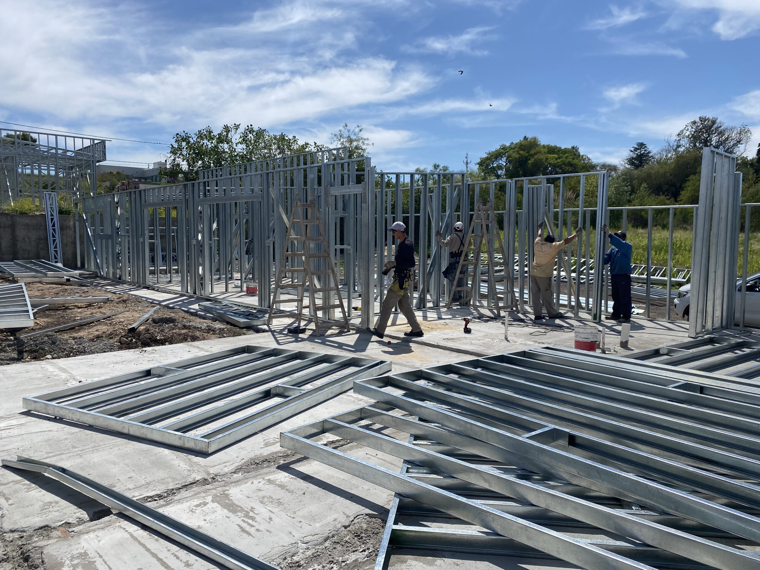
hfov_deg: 67.3
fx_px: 571
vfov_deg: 53.1
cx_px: 380
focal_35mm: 26
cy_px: 285
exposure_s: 1/6410
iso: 32
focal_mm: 4.25
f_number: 1.8
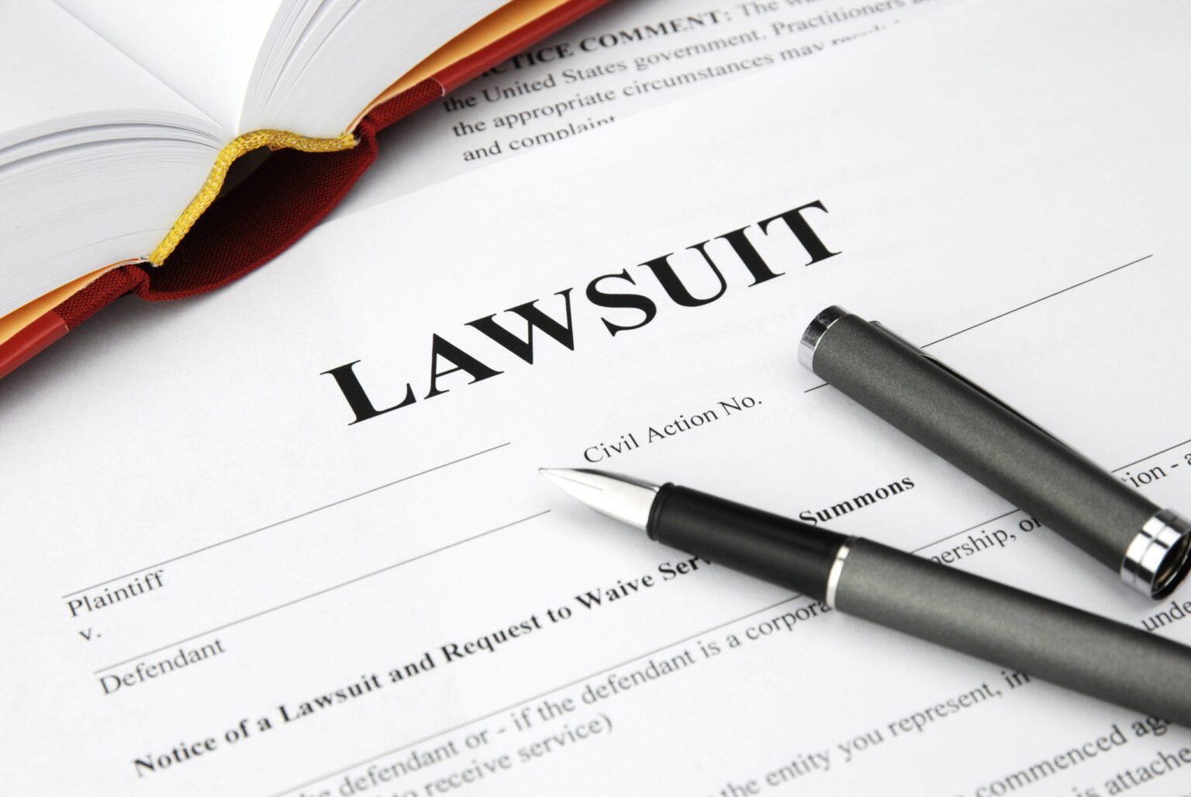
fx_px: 3080
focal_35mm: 93
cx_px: 596
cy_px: 398
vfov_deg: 14.7
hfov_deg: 21.9
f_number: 11
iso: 100
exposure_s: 1/15
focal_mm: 62
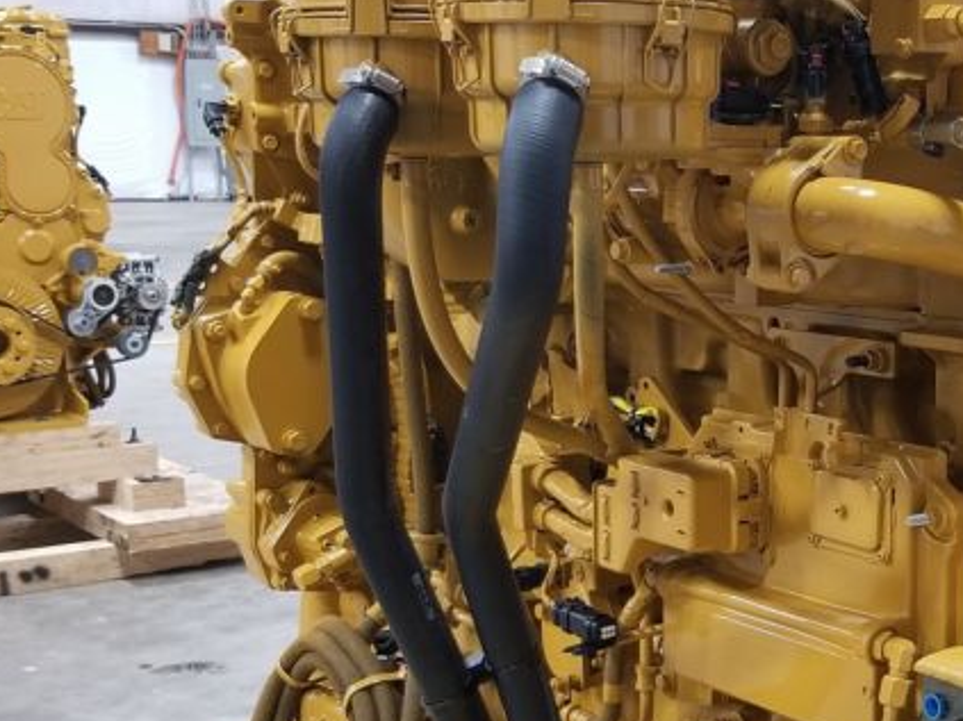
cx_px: 899
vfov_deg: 23.1
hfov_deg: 29.3
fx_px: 1752
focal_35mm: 63
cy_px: 496
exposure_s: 1/28
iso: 200
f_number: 1.7
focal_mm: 4.25
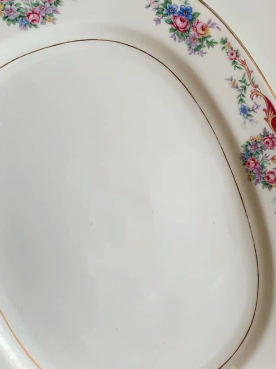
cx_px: 227
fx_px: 521
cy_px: 201
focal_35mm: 49
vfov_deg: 38.9
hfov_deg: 28.9
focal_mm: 4.25
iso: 64
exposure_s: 1/121
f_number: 1.8
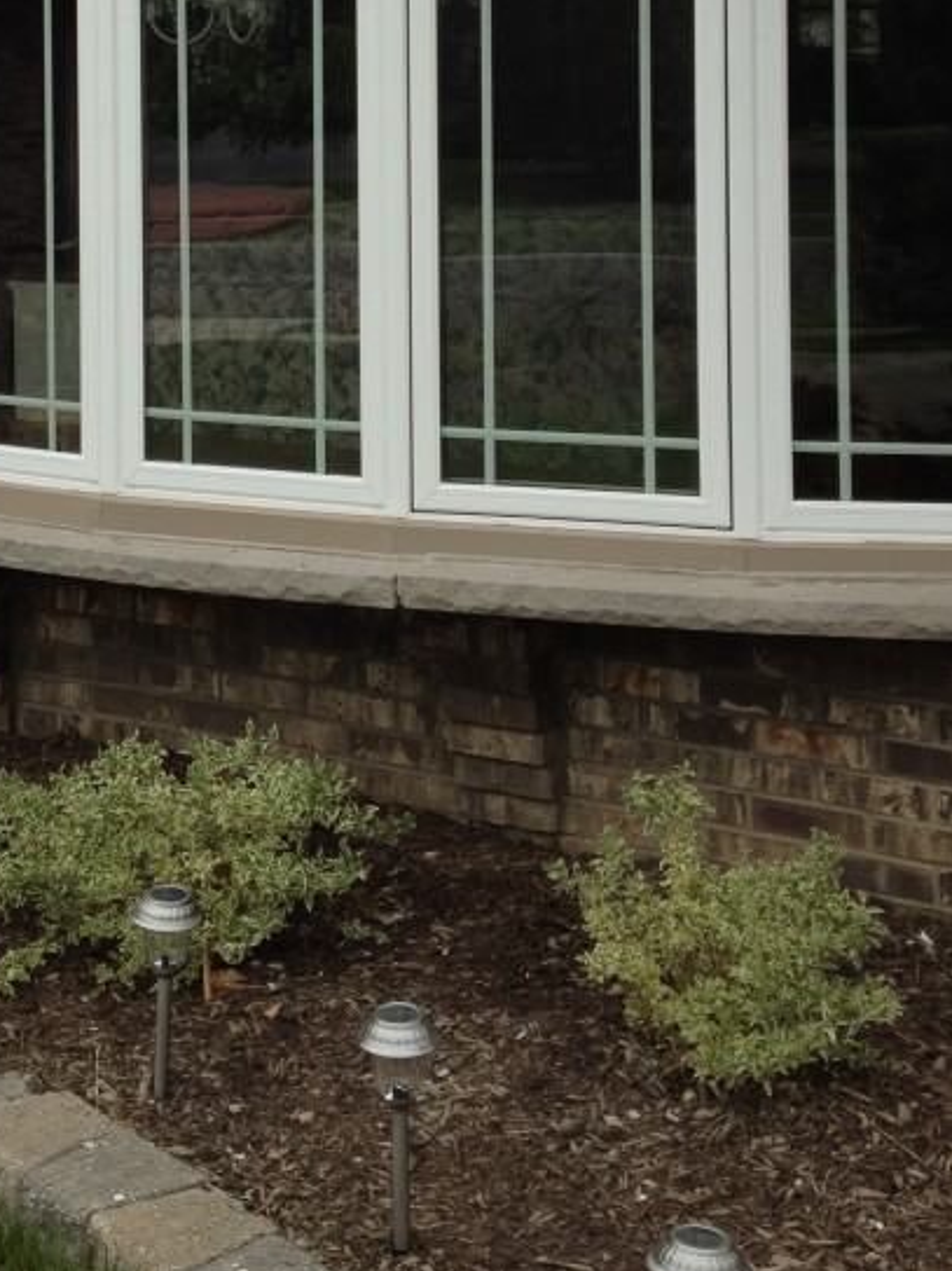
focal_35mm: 66
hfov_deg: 22.2
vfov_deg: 28.2
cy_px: 103
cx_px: 342
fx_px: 2421
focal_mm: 4.28
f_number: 2.4
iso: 64
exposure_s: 1/403
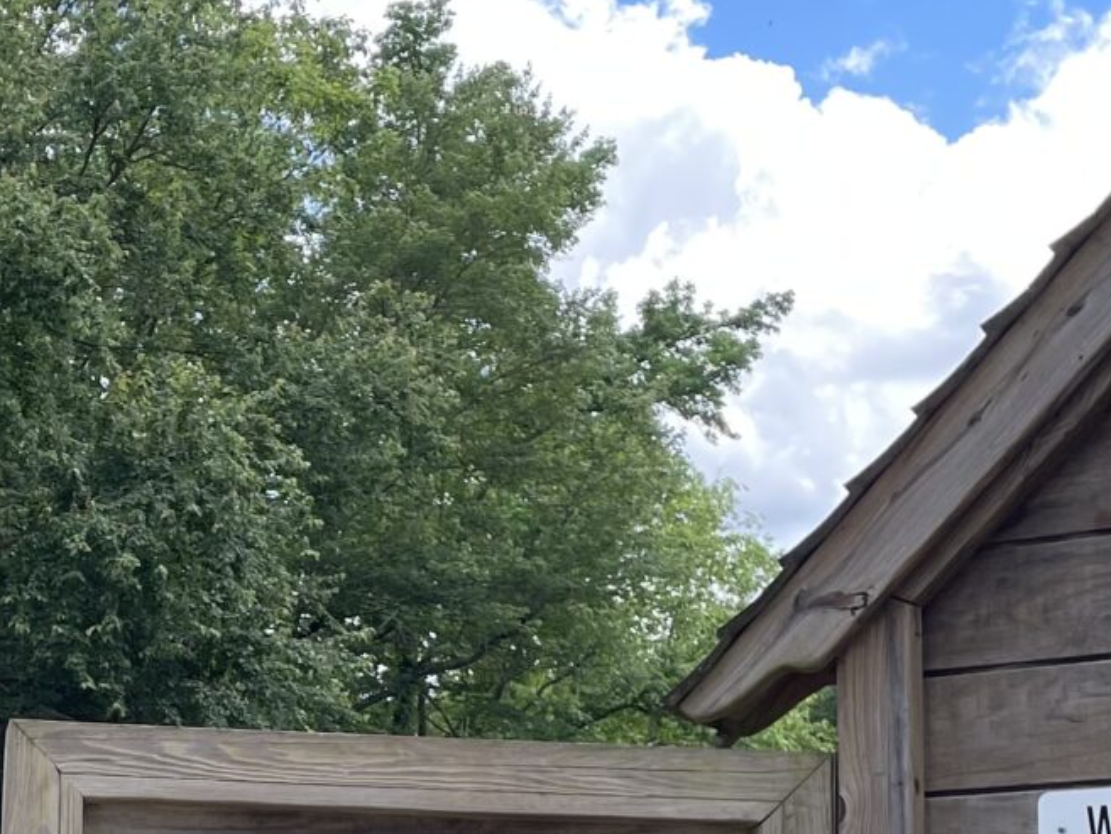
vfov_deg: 17.5
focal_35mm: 81
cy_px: 966
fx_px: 2600
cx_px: 66
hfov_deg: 23.3
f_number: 1.6
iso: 32
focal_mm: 4.2
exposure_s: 1/861
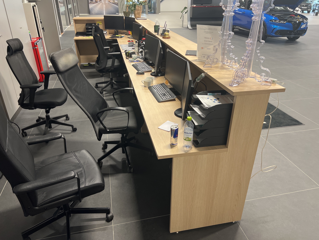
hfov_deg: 67.3
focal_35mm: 26
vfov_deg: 53.1
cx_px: 160
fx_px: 240
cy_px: 120
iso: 125
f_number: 1.5
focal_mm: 5.7
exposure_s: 1/66
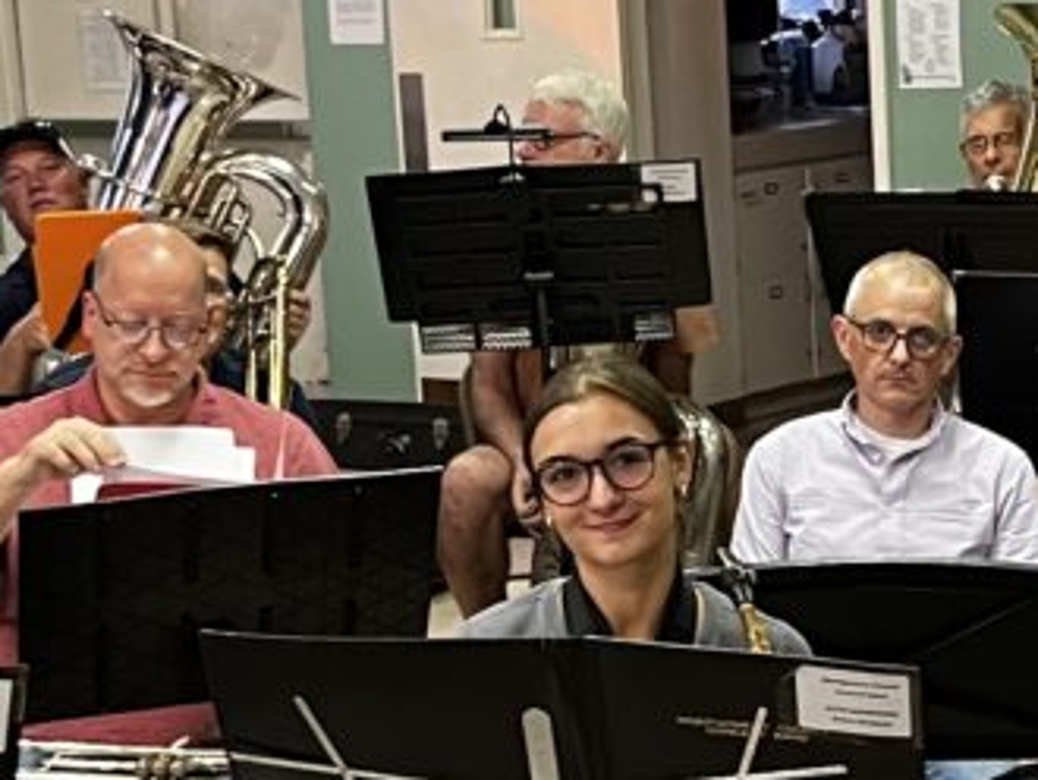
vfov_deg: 12.2
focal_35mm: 121
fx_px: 3631
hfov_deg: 16.0
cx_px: 1007
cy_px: 705
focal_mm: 5.1
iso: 400
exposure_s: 1/60
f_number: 1.6
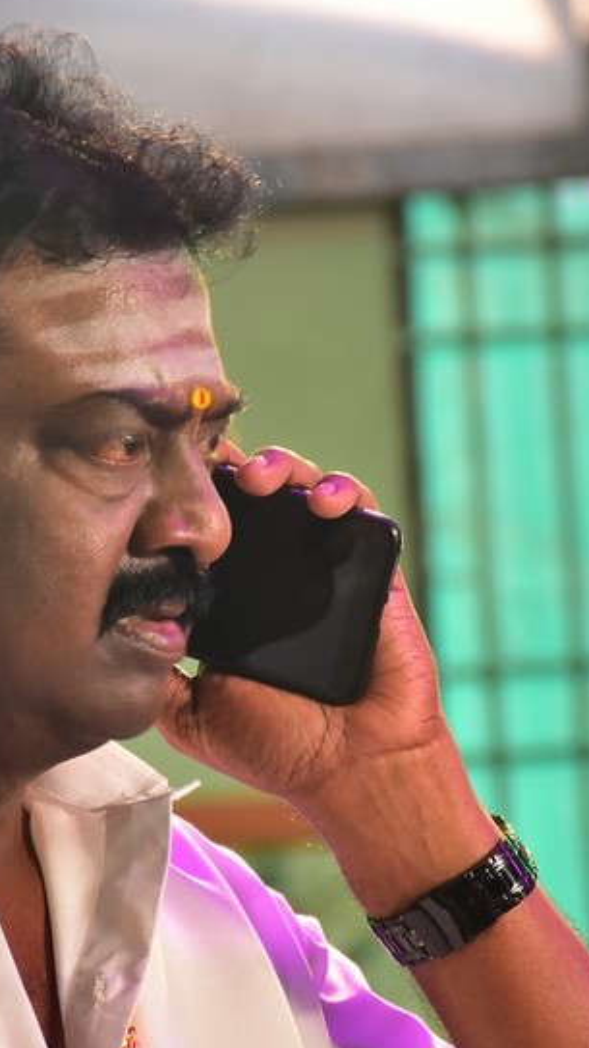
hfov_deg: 2.9
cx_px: 168
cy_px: 569
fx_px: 11535
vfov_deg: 5.2
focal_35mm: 415
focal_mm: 140
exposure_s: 1/13
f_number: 5.6
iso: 800
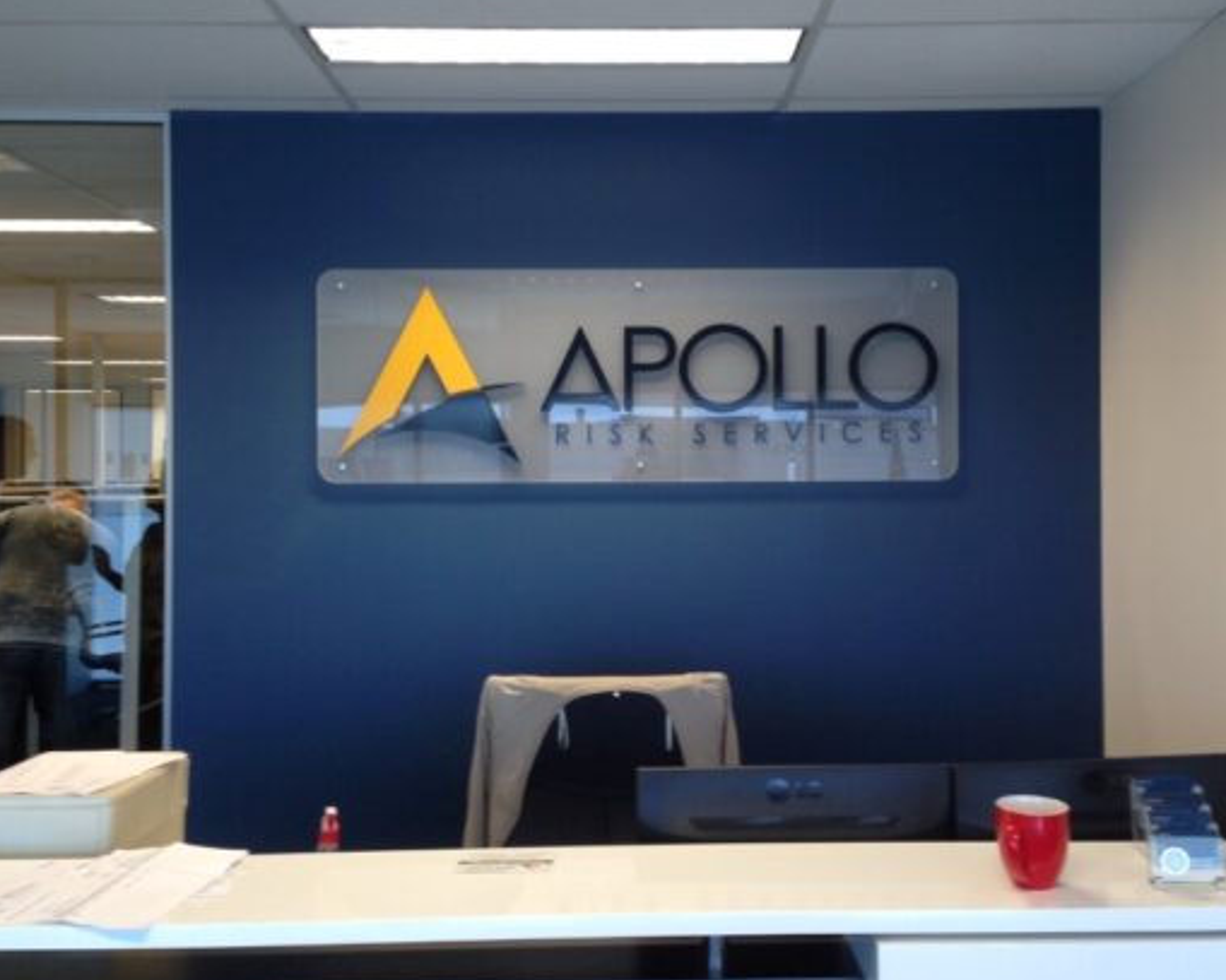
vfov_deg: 39.1
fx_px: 1379
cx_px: 660
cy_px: 453
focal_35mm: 38
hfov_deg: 47.9
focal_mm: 4.12
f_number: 2.4
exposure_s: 1/20
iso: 50
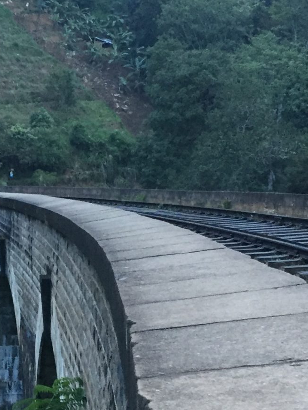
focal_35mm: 85
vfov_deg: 22.8
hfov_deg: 17.2
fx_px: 1008
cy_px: 300
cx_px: 46
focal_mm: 4.15
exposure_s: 1/33
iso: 250
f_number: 2.2
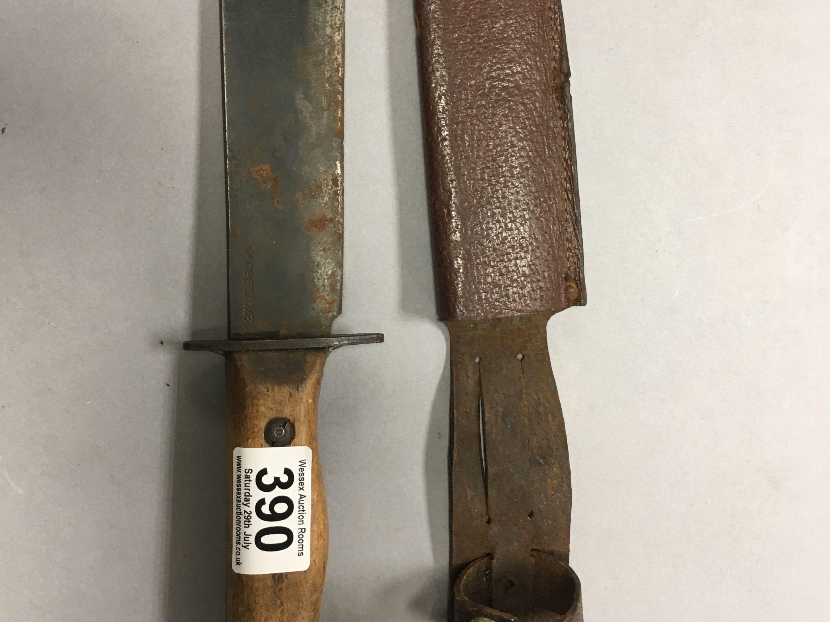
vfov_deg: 36.7
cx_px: 414
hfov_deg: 47.9
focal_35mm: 39
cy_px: 257
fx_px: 935
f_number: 2.2
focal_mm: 4.15
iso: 125
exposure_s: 1/33
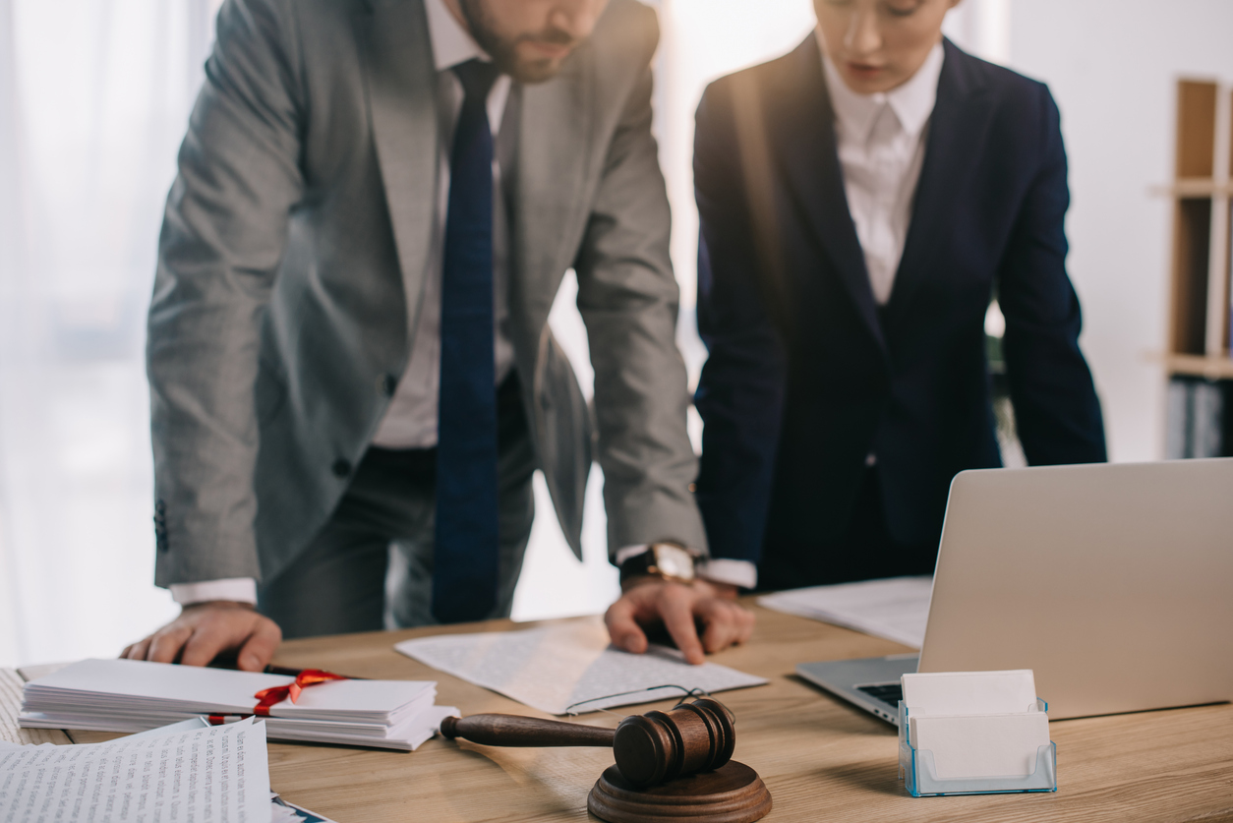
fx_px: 1713
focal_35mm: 50
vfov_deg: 27.0
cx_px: 616
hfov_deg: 39.6
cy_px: 412
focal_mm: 50
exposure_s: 1/200
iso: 125
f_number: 3.2
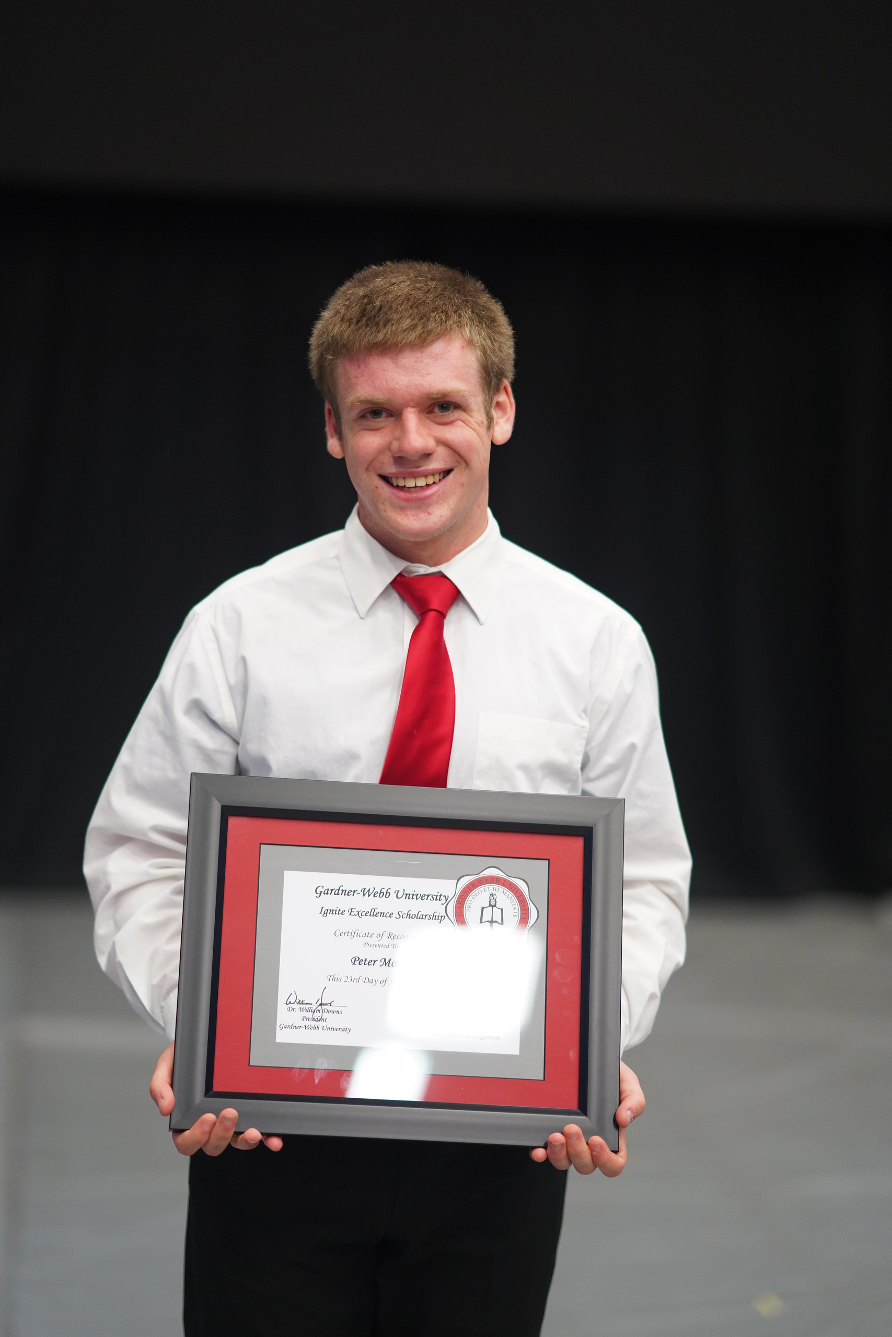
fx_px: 3158
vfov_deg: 23.9
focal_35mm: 85
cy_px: 668
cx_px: 446
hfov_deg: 16.1
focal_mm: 85
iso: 1600
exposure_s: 1/500
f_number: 1.4
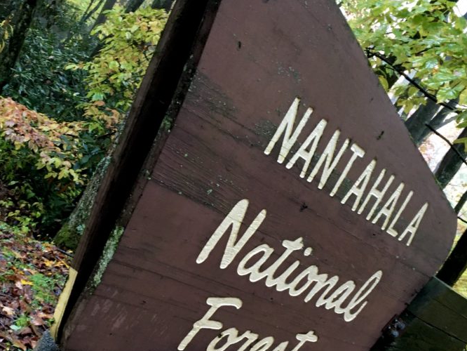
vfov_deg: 27.5
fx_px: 715
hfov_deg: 36.1
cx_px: 200
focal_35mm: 53
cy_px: 197
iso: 160
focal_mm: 4.15
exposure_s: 1/30
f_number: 2.2
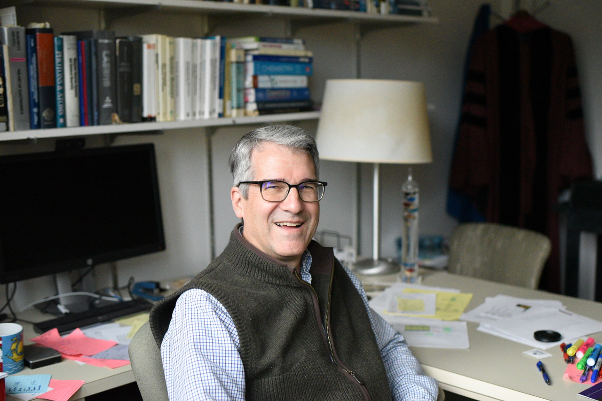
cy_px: 200
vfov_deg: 29.9
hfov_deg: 43.6
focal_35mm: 45
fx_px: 752
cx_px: 301
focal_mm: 45
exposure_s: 1/4000
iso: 10000
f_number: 2.8
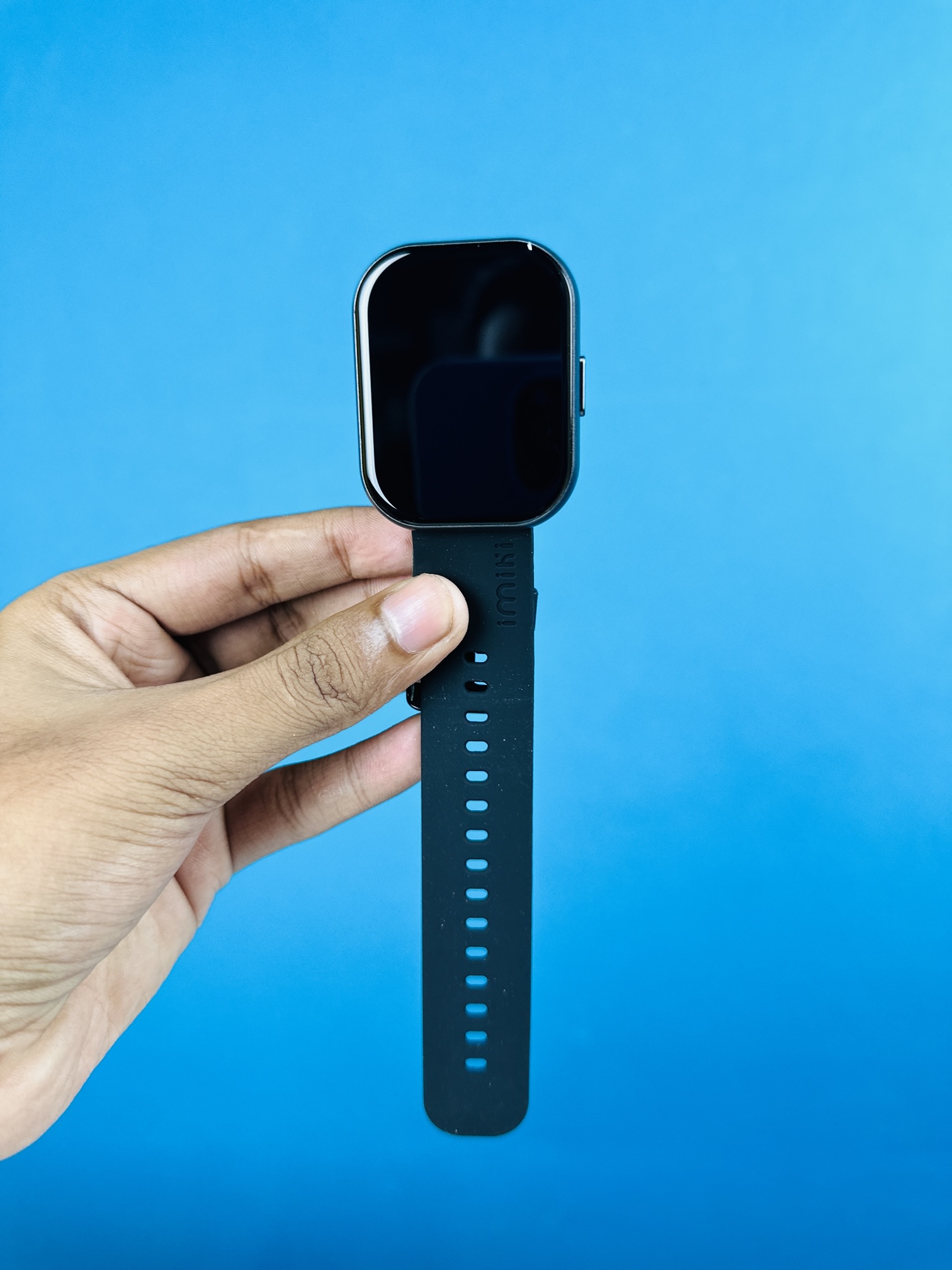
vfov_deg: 71.6
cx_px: 476
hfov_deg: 56.8
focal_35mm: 24
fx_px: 880
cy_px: 635
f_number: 1.78
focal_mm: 6.86
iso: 160
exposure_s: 1/101
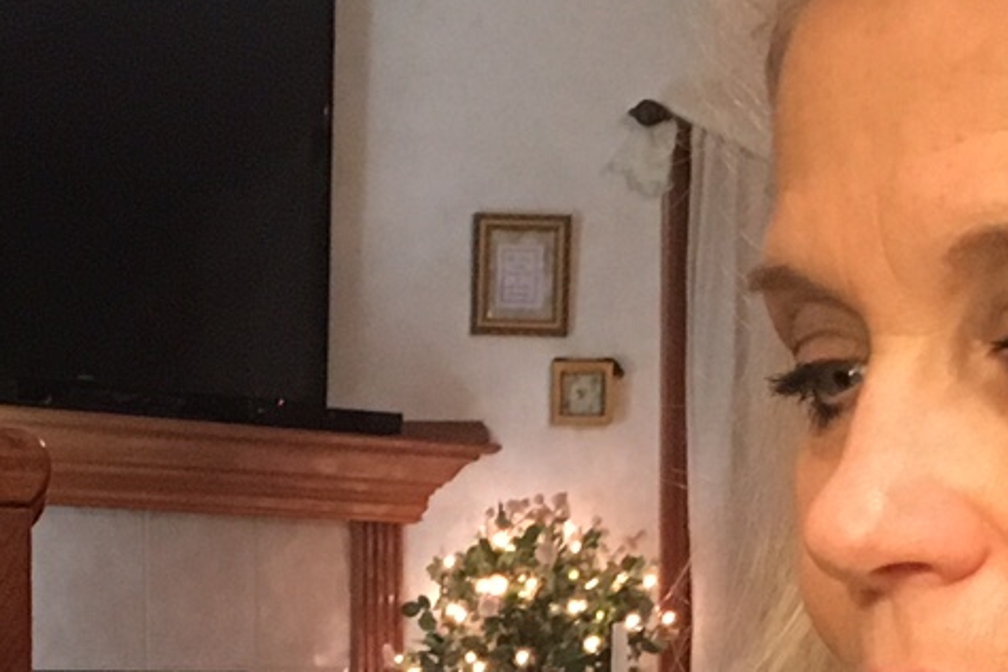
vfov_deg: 10.1
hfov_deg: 16.0
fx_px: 3585
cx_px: 369
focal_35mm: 128
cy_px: 1206
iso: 200
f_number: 2.2
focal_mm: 4.15
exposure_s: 1/20
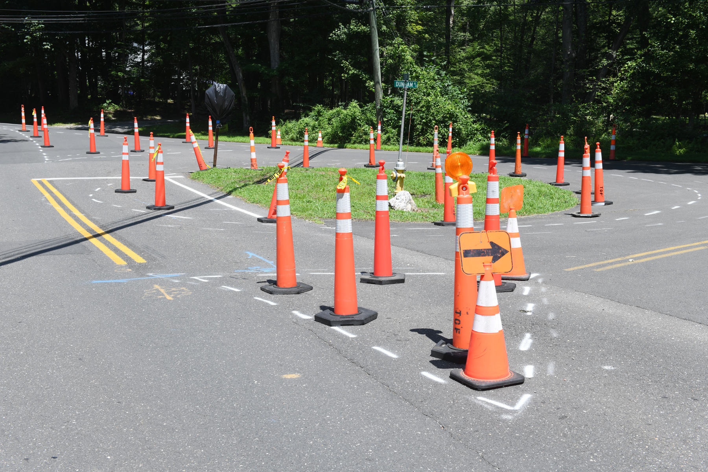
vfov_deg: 33.4
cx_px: 354
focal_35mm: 40
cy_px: 236
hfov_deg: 48.5
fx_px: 787
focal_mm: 40
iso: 200
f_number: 6.3
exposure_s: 1/250
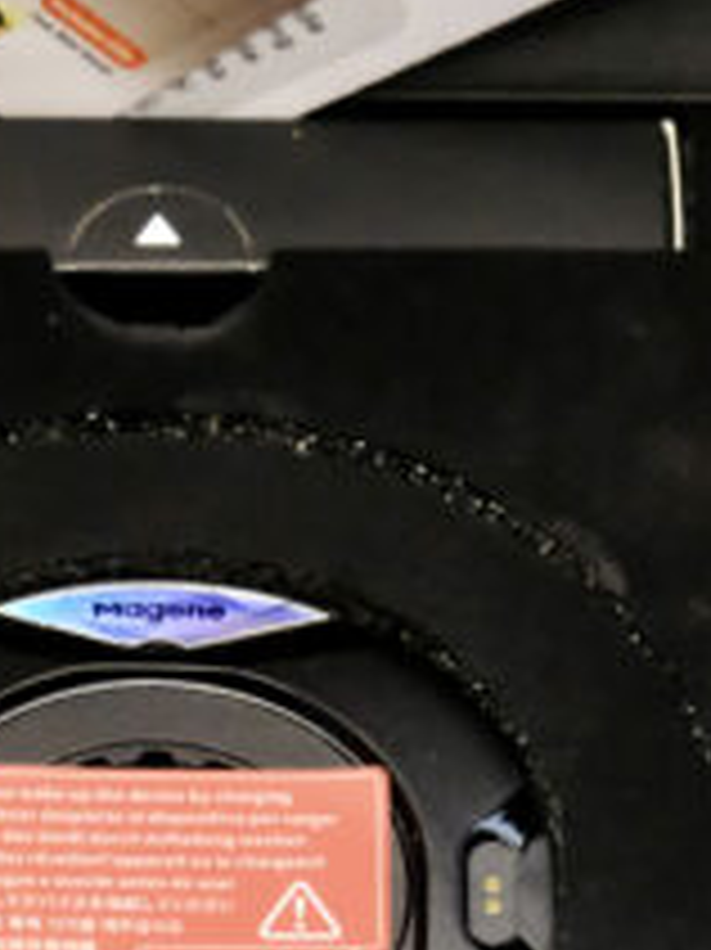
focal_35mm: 263
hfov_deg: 5.6
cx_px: 148
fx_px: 7210
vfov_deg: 7.5
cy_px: 955
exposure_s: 1/125
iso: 6400
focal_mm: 50
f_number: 6.4
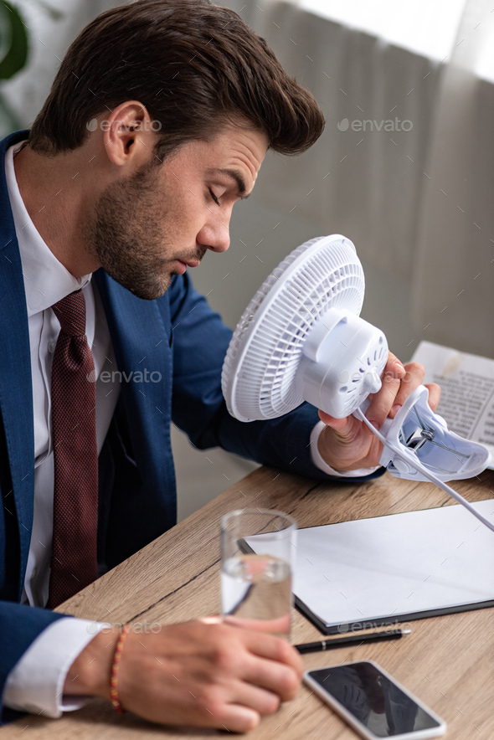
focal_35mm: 105
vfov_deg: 19.5
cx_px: 247
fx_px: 2159
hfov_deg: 13.1
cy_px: 370
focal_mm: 105
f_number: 2.8
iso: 400
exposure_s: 1/160
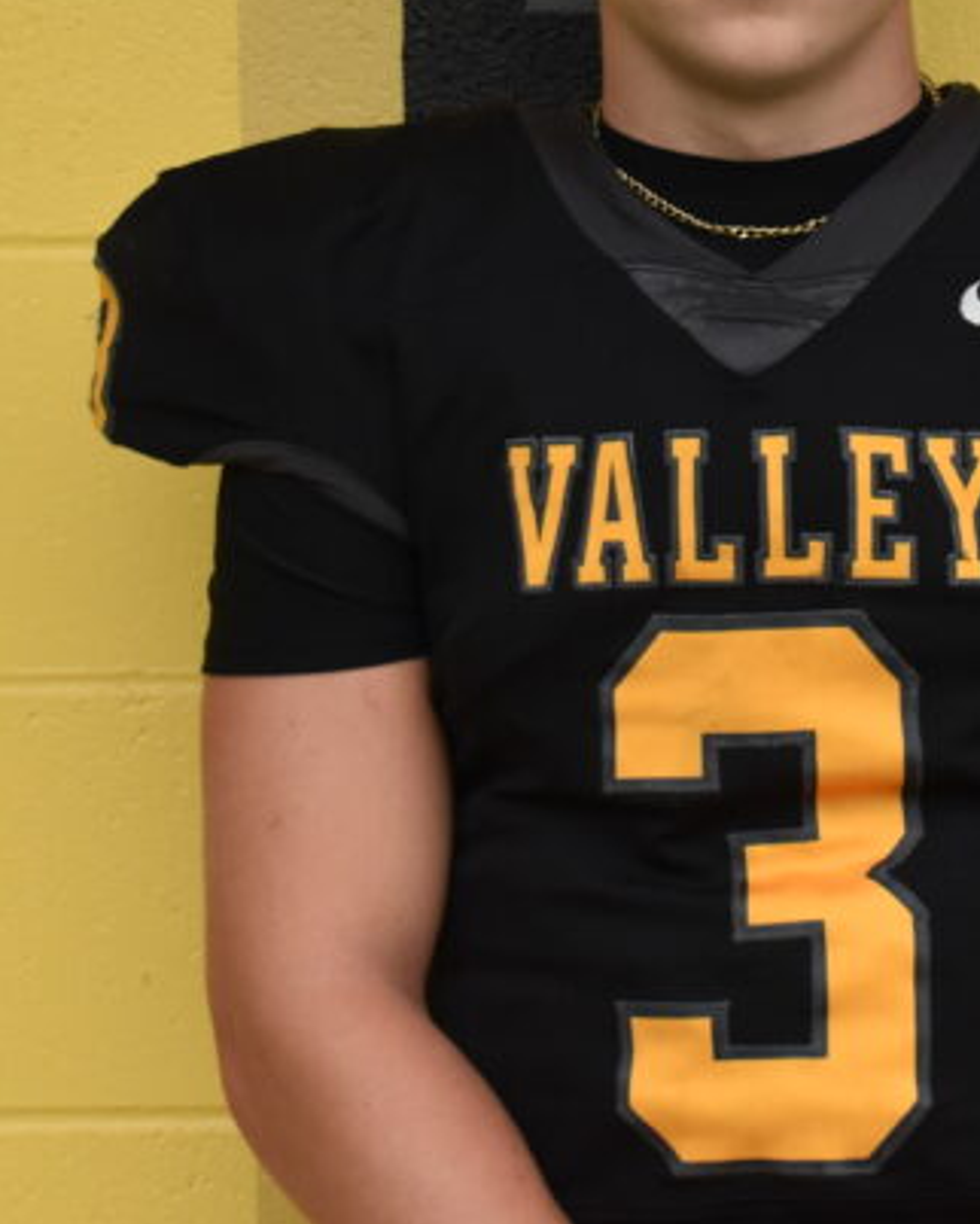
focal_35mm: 154
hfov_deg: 10.0
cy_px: 294
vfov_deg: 12.5
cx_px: 840
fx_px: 5579
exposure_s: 1/1000
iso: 720
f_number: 4.8
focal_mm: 40
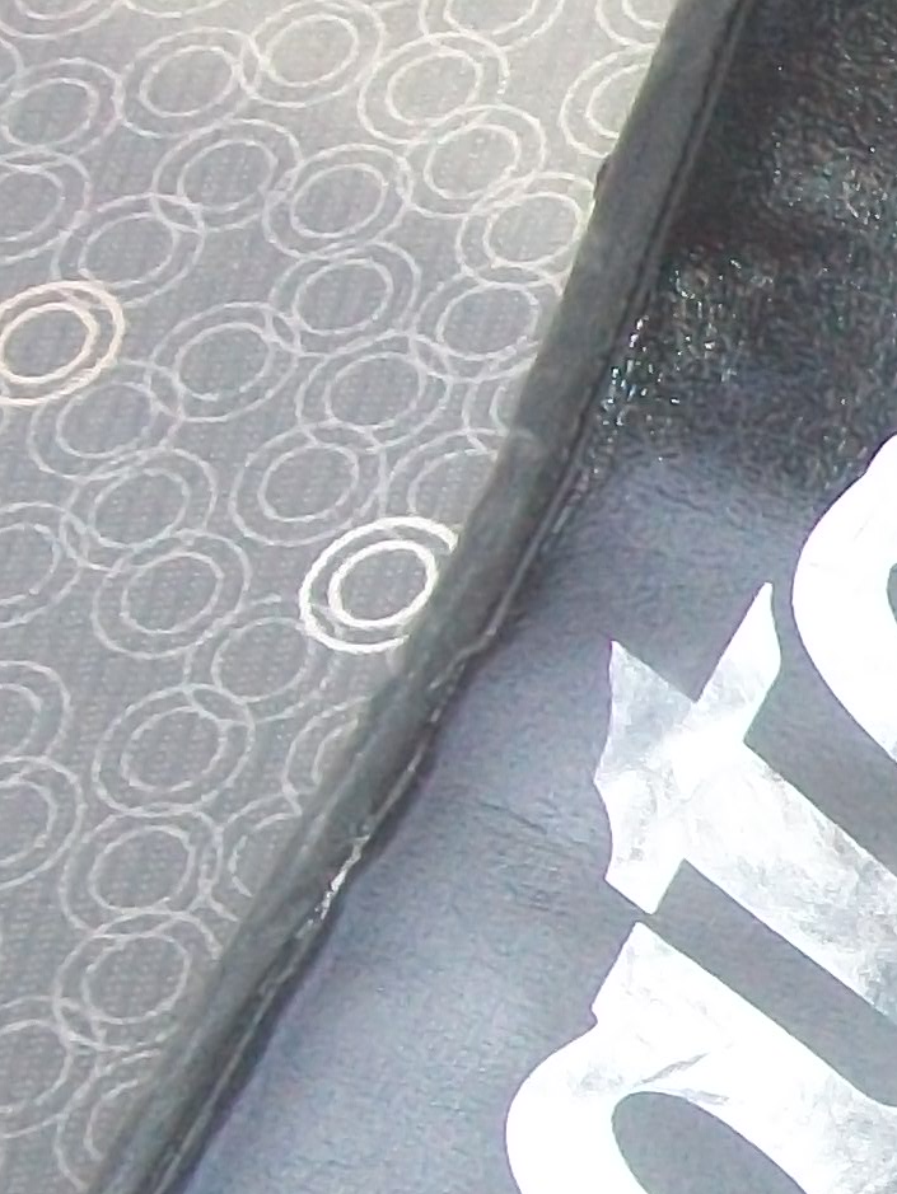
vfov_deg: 12.5
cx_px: 2228
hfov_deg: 8.6
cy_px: 1176
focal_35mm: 156
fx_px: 5386
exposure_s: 1/250
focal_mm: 7.1
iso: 400
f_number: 3.2
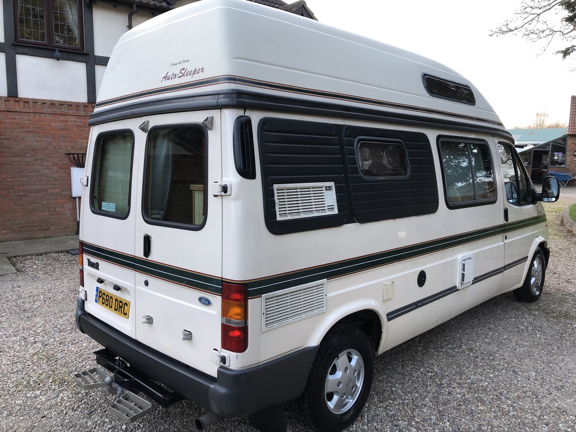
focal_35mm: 28
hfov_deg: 63.4
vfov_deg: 49.7
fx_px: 466
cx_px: 288
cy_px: 216
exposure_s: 1/40
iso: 25
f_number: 1.8
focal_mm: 3.99
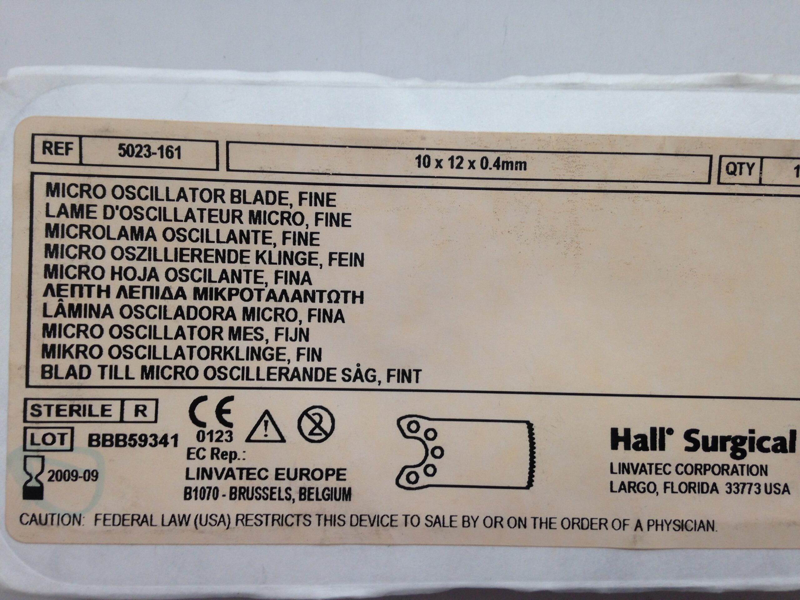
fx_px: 763
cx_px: 400
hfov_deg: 55.4
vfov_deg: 42.9
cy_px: 300
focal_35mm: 33
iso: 50
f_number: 2.4
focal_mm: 4.12
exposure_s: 1/60
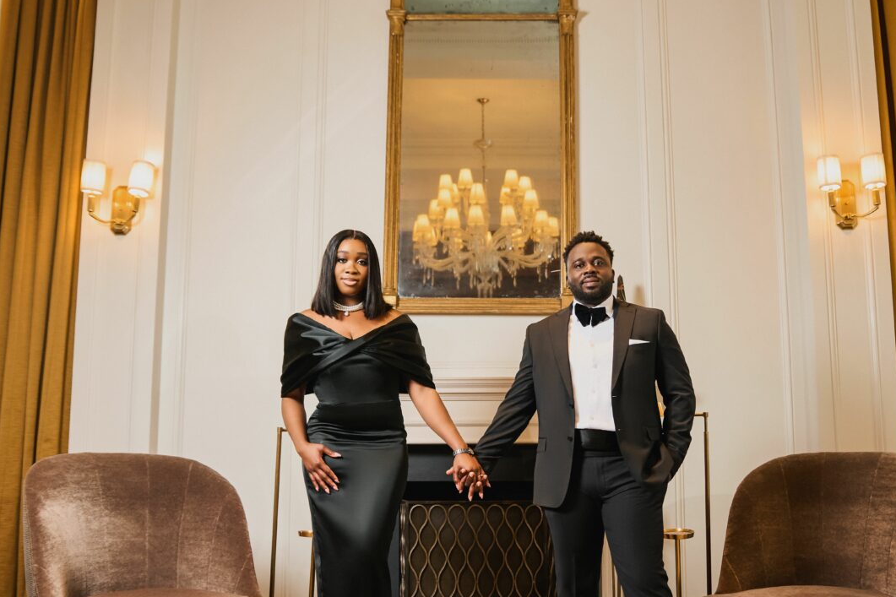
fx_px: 1045
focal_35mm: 42
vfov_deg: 31.9
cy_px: 334
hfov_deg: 46.4
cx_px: 472
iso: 800
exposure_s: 1/200
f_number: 2.8
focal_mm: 29
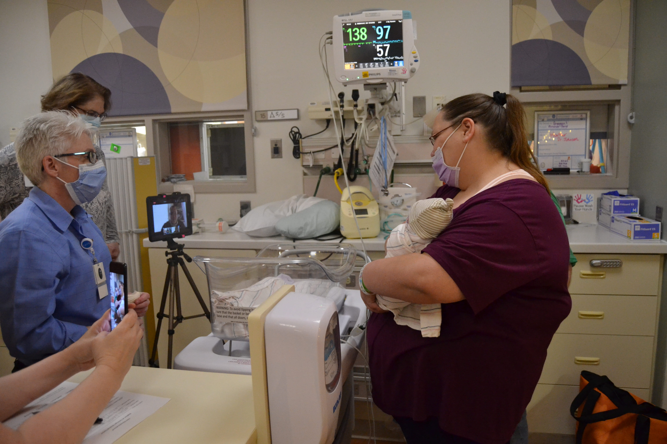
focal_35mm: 27
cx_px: 334
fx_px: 500
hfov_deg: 67.4
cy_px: 222
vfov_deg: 47.9
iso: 2200
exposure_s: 1/60
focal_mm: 18
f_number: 3.5
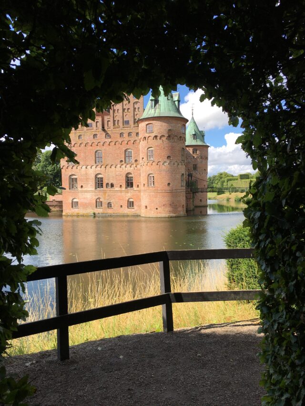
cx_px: 152
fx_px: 341
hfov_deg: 48.2
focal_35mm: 29
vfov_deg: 61.7
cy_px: 203
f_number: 2.2
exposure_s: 1/1040
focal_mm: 4.15
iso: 25
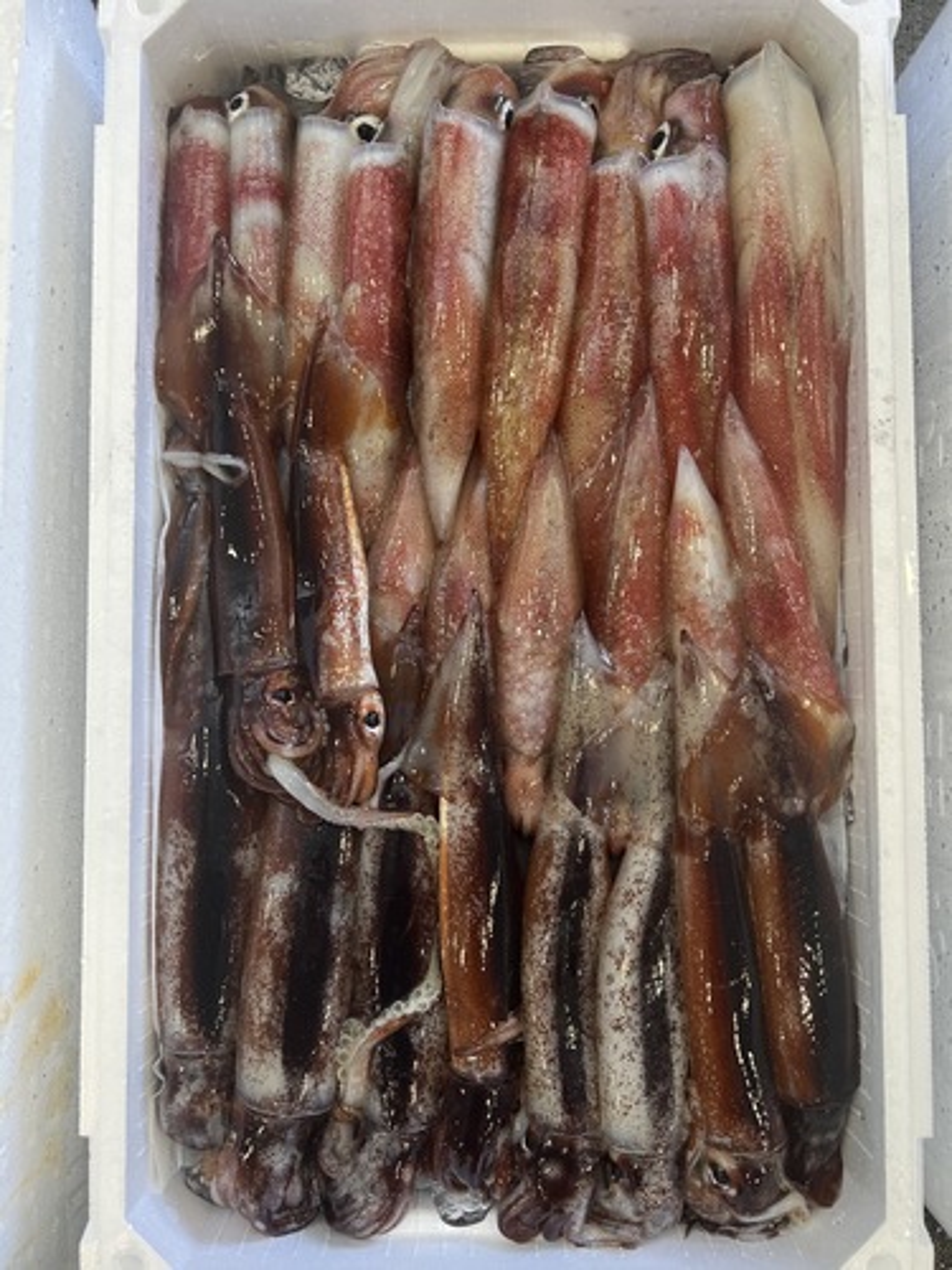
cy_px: 635
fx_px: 953
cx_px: 476
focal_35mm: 26
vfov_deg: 67.3
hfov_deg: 53.1
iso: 80
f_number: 1.5
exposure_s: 1/120
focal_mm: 5.7
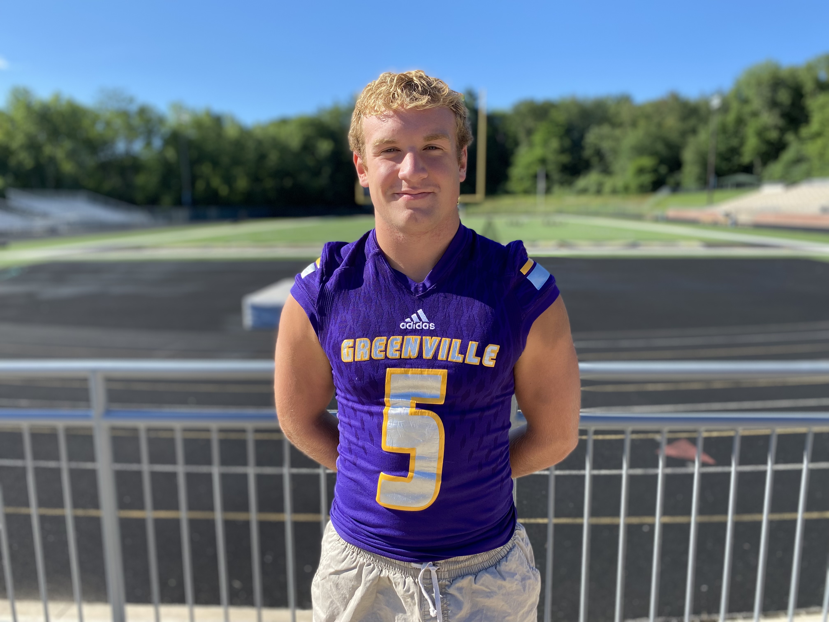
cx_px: 414
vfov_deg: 53.1
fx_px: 623
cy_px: 311
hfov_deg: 67.3
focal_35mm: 26
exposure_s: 1/1447
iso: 32
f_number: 1.8
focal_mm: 4.25
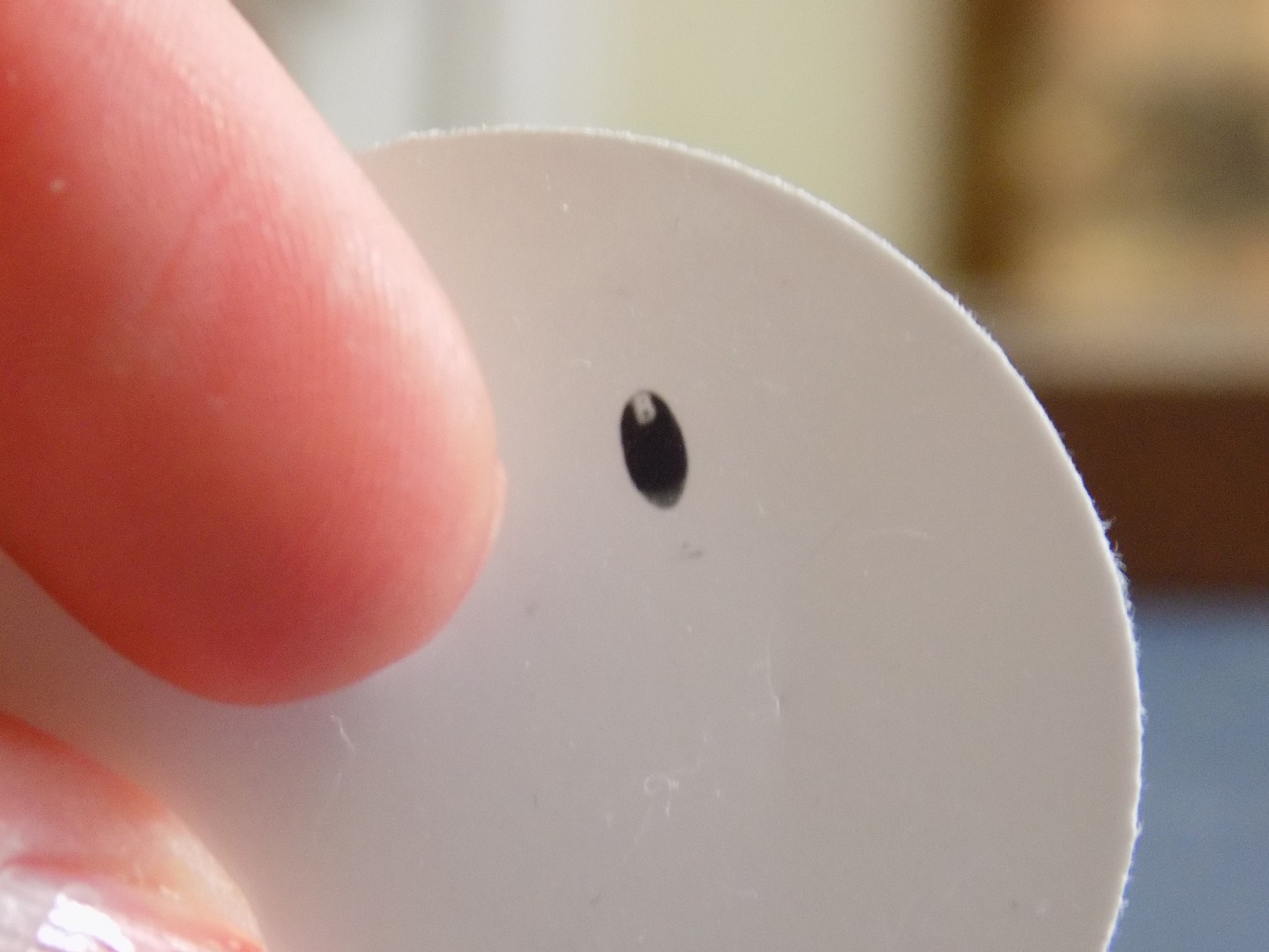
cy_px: 476
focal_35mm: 97
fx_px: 3557
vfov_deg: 15.3
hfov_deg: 20.2
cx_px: 634
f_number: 4.6
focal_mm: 17.2
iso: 450
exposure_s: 1
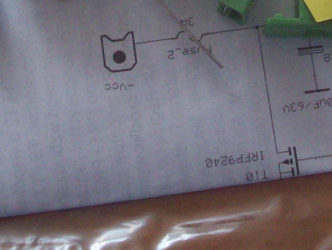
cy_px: -83
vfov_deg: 10.8
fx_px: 1286
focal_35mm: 134
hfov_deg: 14.7
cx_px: 209
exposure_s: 1/35.6
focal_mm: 6.2
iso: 160
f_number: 2.8
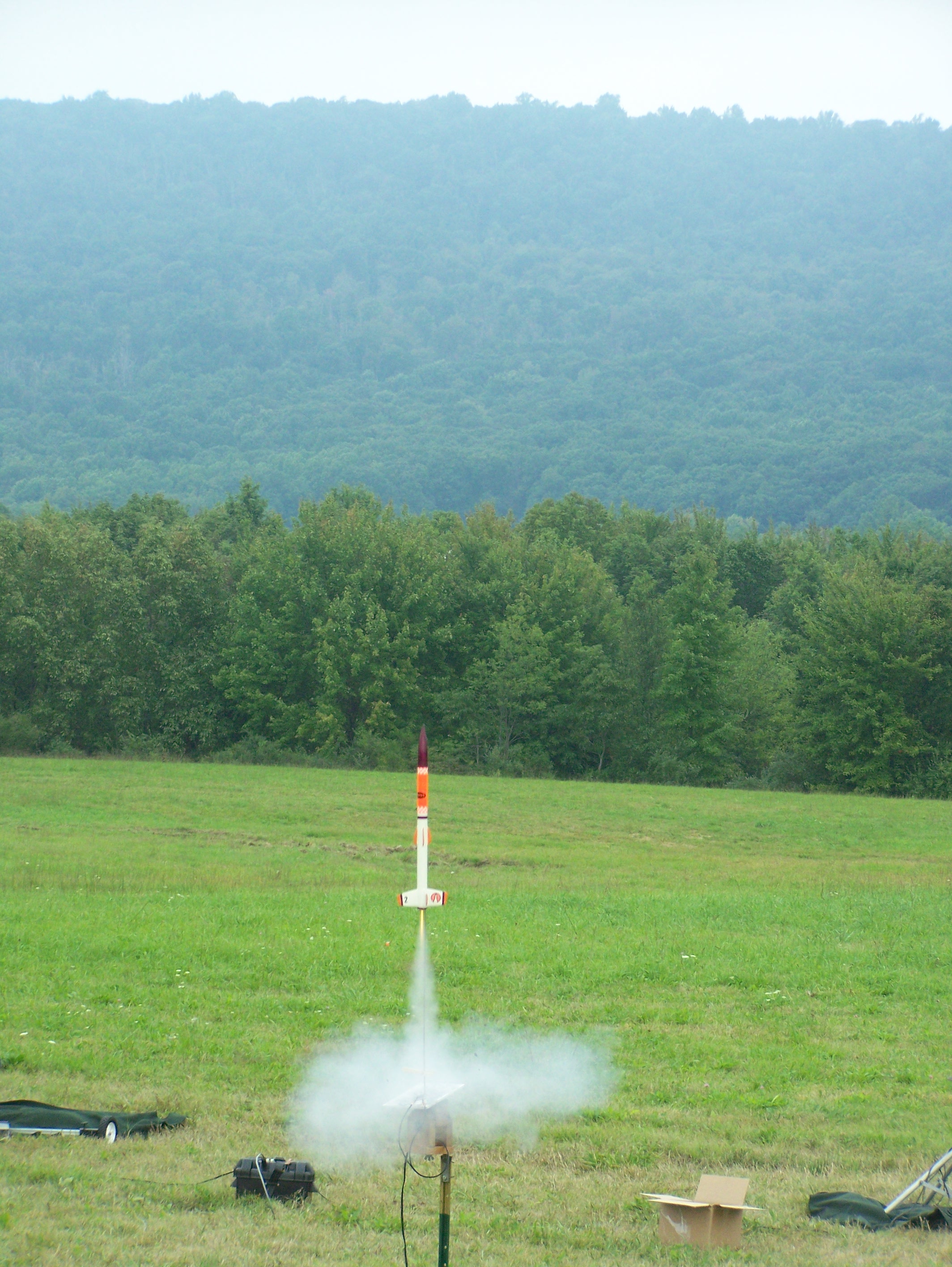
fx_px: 4688
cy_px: 634
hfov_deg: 11.6
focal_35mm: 128
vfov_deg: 15.4
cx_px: 476
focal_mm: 21.2
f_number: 3.2
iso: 160
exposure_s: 1/1000
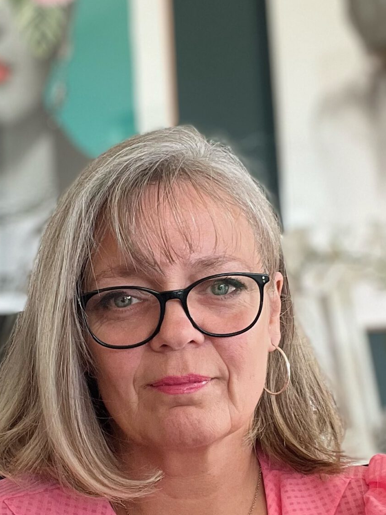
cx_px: 184
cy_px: 340
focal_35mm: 68
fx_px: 1011
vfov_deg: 28.4
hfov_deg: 21.6
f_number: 2.2
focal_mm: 2.71
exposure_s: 1/60
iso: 125
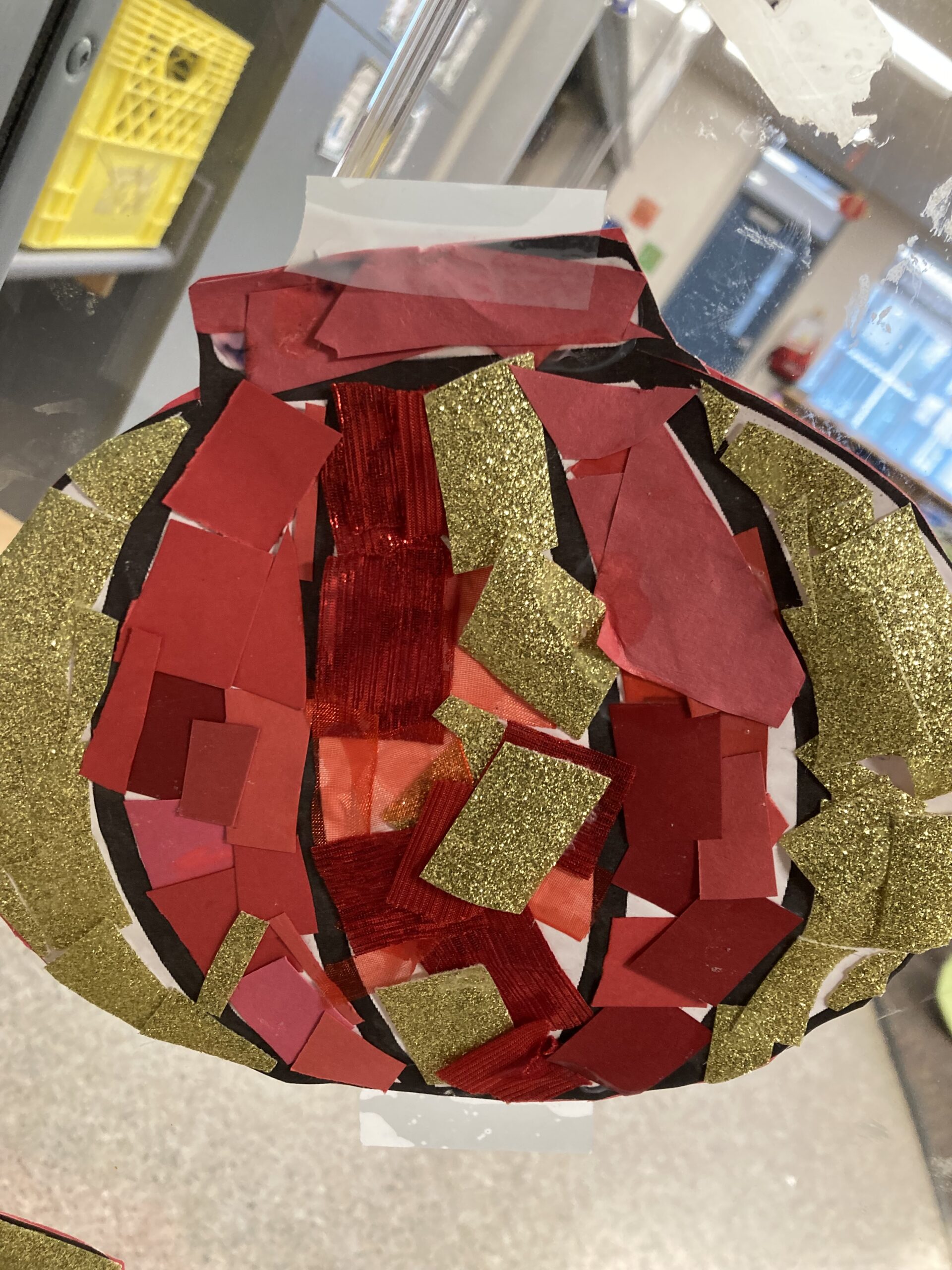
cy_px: 635
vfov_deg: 63.4
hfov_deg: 49.7
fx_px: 1027
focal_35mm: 28
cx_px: 476
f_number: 1.8
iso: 200
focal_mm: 3.99
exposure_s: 1/60
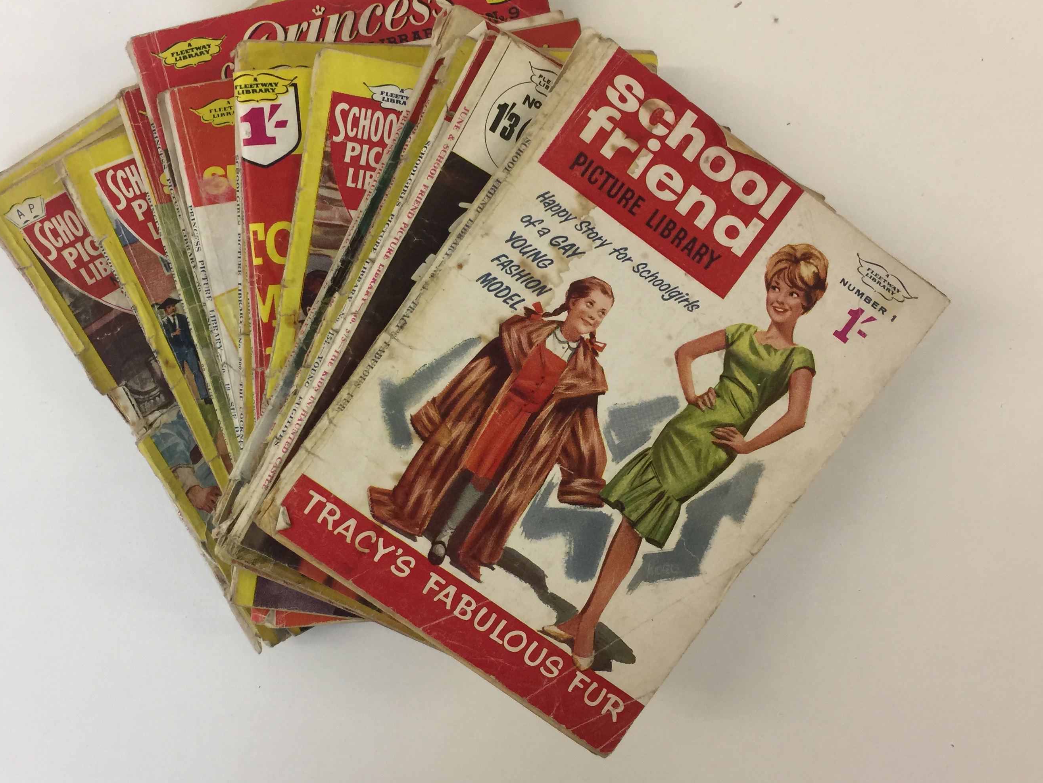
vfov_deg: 39.7
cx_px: 441
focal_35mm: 36
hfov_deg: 51.2
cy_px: 396
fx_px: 1085
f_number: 2.2
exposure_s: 1/33
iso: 64
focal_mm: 4.15
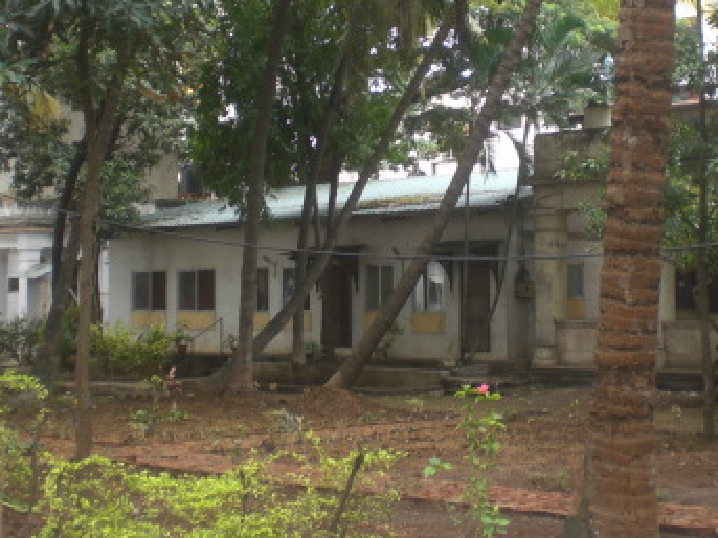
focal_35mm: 71
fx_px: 1472
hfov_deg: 27.4
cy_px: 172
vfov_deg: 20.6
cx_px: 387
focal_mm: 6.3
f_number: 3.1
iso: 50
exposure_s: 1/80
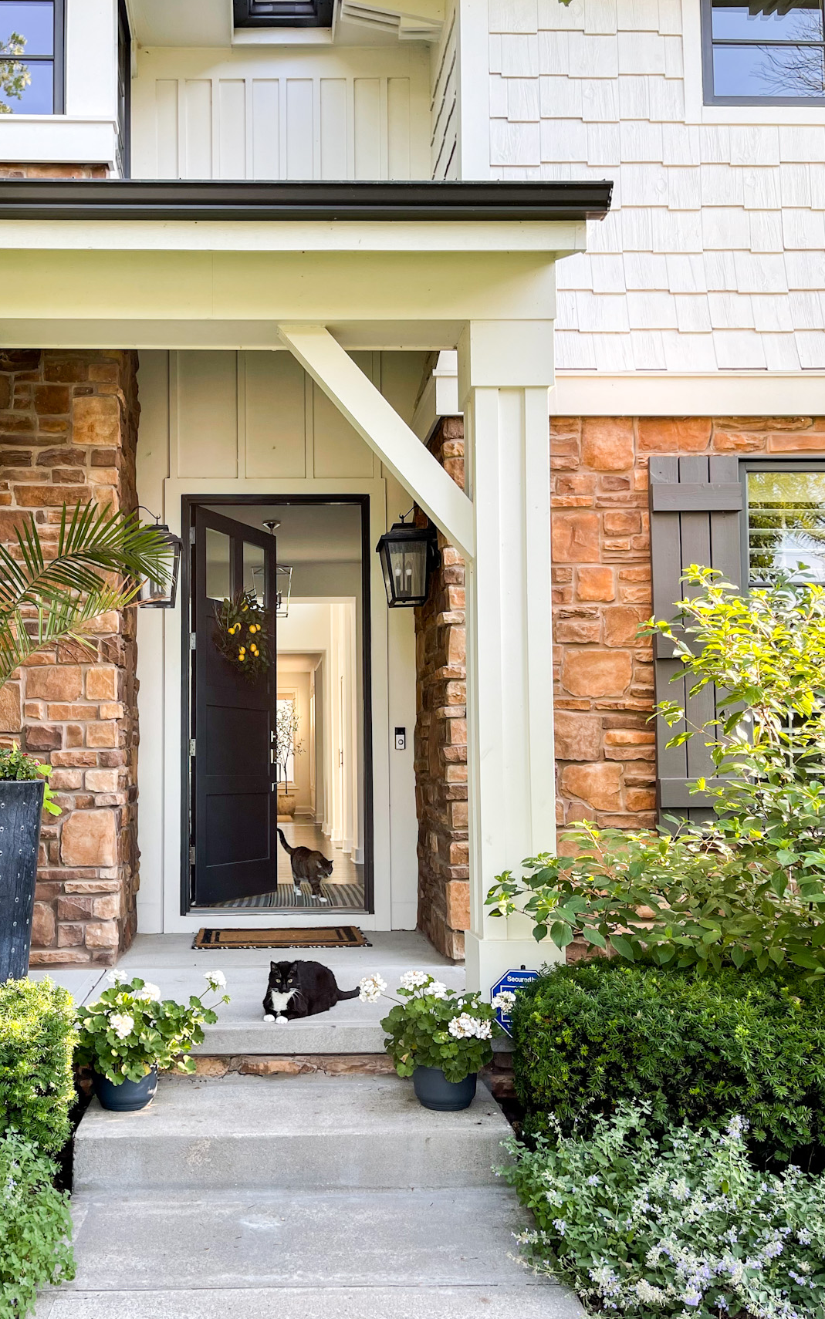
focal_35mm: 33
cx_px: 297
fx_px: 1187
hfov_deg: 38.0
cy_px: 699
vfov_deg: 58.1
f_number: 1.6
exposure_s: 1/180
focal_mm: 5.1
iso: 32
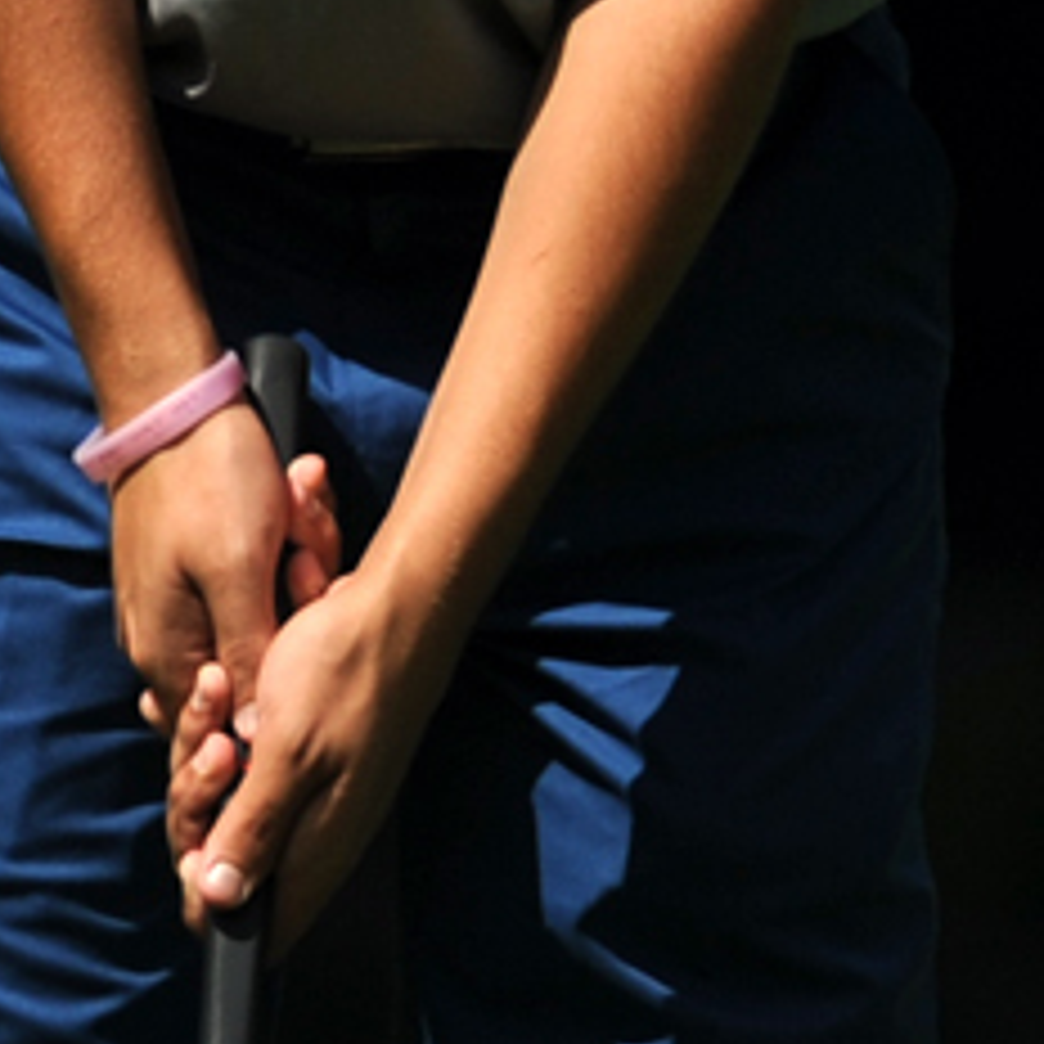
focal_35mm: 1088
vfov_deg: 1.6
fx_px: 37124
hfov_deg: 1.6
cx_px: -1125
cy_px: 495
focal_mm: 165
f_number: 4
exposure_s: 1/4000
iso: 200
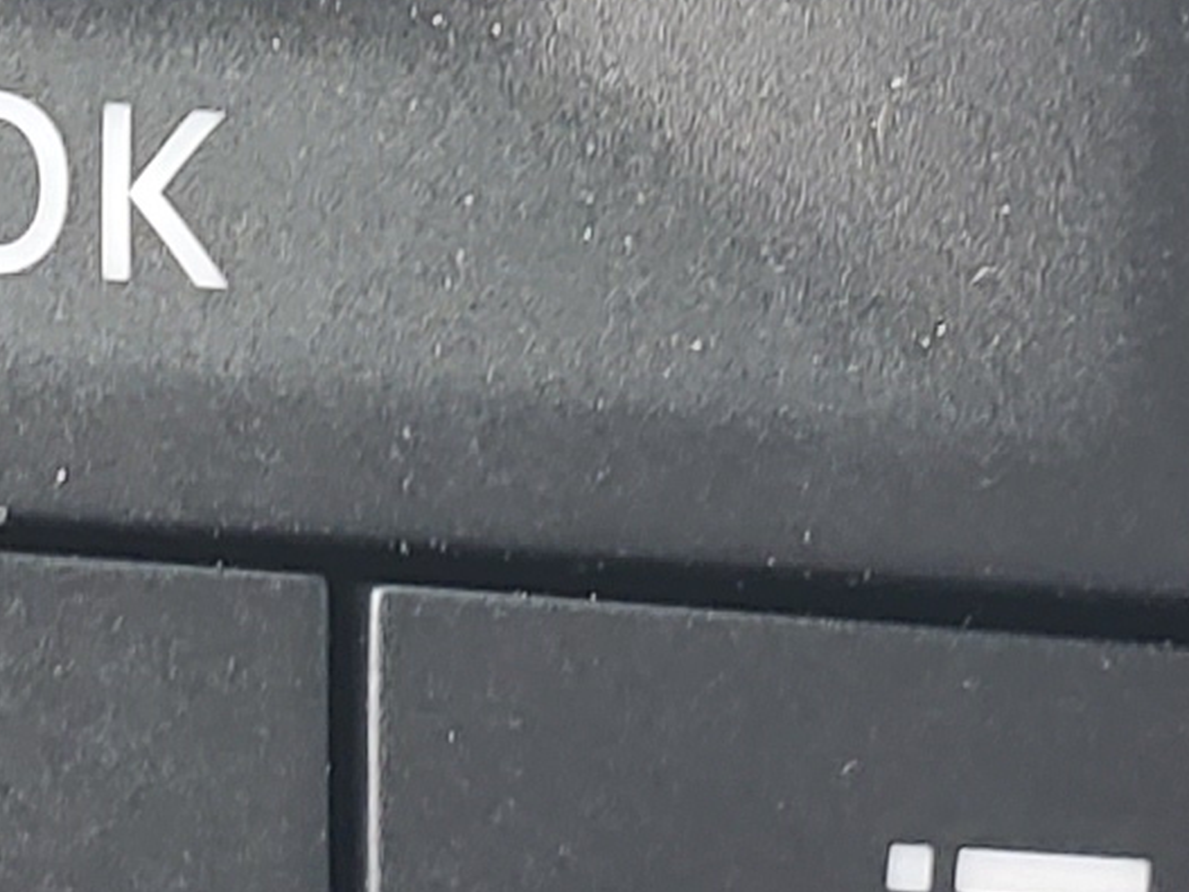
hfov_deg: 9.9
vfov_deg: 7.4
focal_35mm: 199
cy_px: -160
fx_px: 6834
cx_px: 162
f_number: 2.4
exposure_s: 1/120
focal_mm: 4.3
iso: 64
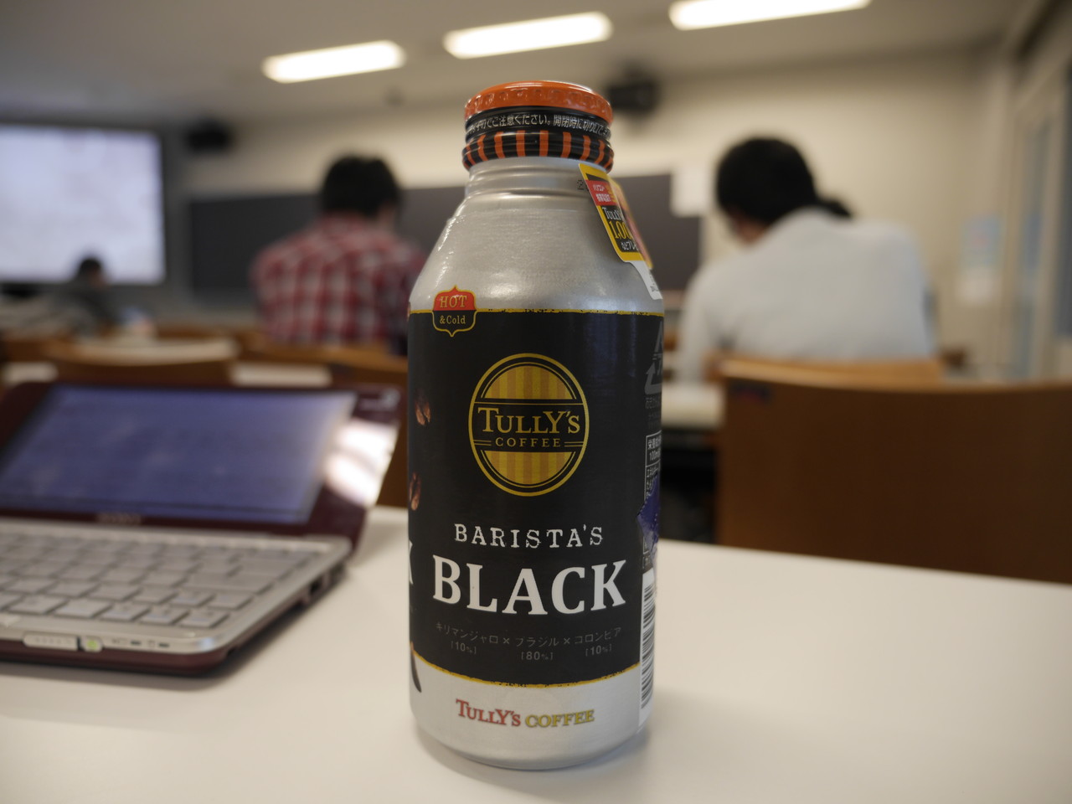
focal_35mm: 24
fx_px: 743
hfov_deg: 71.6
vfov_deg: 56.8
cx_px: 536
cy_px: 402
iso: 200
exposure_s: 1/60
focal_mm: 12
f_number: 2.8
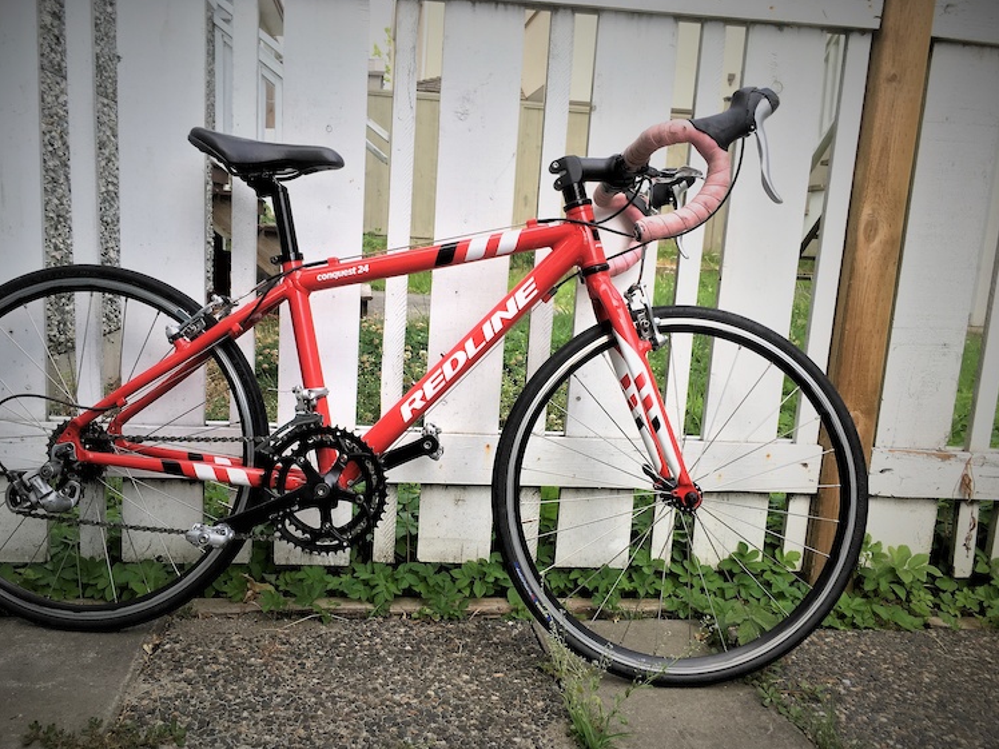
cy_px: 386
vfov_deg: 45.4
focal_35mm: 31
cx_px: 467
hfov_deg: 58.3
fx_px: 895
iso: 25
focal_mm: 4.15
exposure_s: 1/120
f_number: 2.2
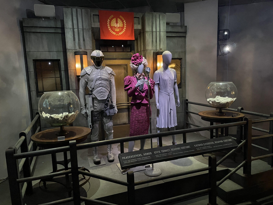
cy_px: 102
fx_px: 205
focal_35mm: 26
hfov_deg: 67.3
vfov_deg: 53.1
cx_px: 136
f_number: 1.6
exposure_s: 1/27
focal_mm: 4.2
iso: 800
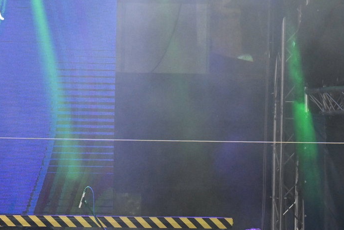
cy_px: 223
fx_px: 3640
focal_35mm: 381
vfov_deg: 3.6
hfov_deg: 5.4
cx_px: -27
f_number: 8
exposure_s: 1/400
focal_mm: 110
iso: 2500
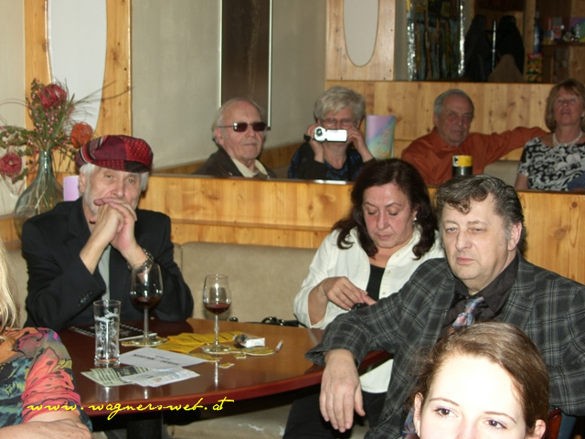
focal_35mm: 75
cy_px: 220
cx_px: 292
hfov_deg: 26.0
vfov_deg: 19.6
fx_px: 1267
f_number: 3.2
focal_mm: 19.4
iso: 50
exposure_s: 1/80
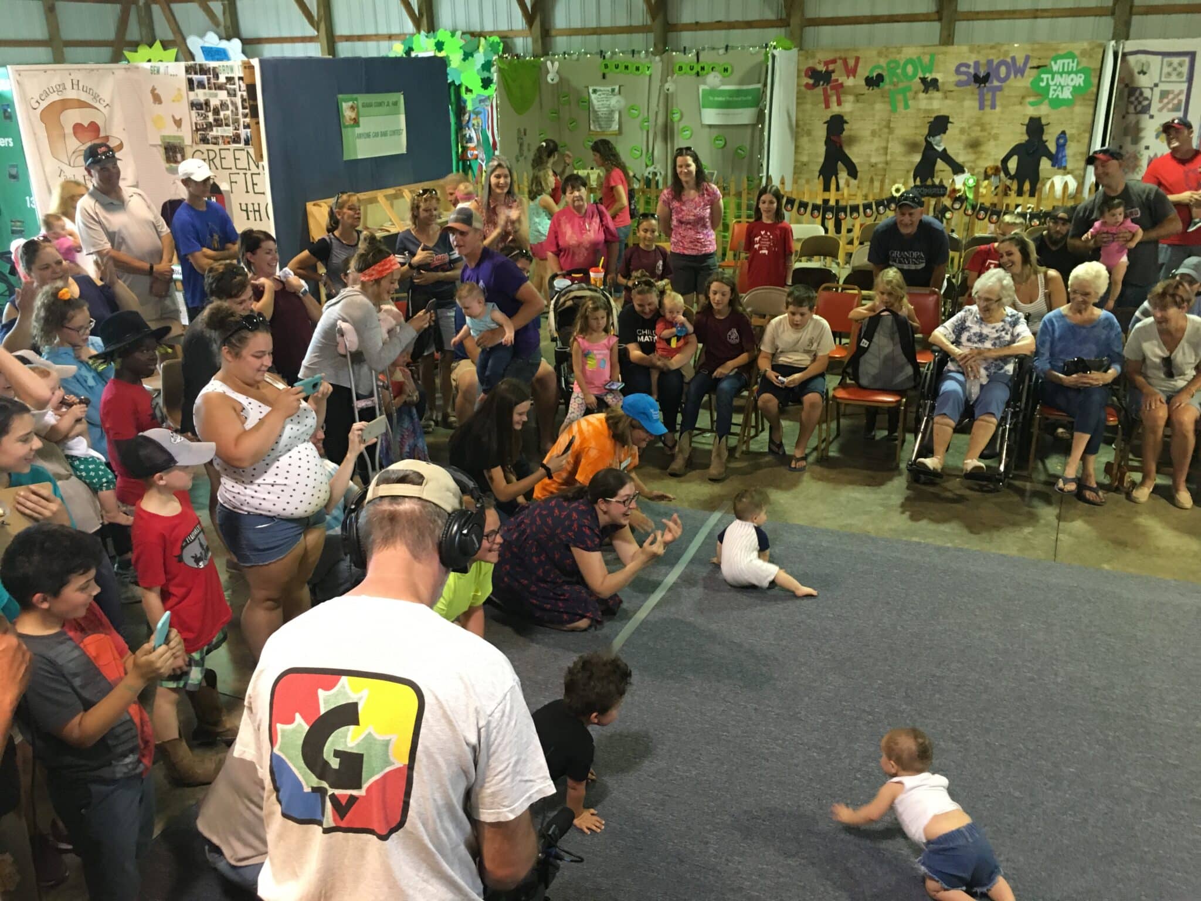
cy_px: 450
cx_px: 600
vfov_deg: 48.2
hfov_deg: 61.7
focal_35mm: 29
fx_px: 1006
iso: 200
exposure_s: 1/24
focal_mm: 4.15
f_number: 2.2
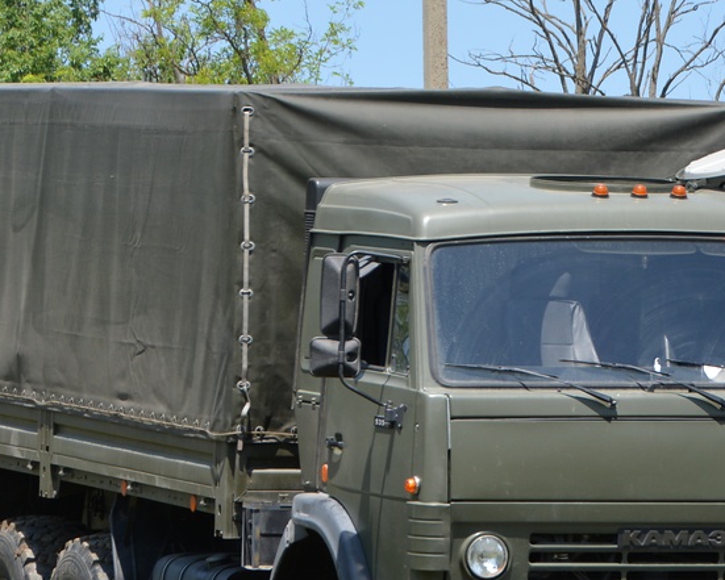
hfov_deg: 7.0
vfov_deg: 5.6
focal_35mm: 276
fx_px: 5923
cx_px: 538
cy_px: 376
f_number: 8
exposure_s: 1/250
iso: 200
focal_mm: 90
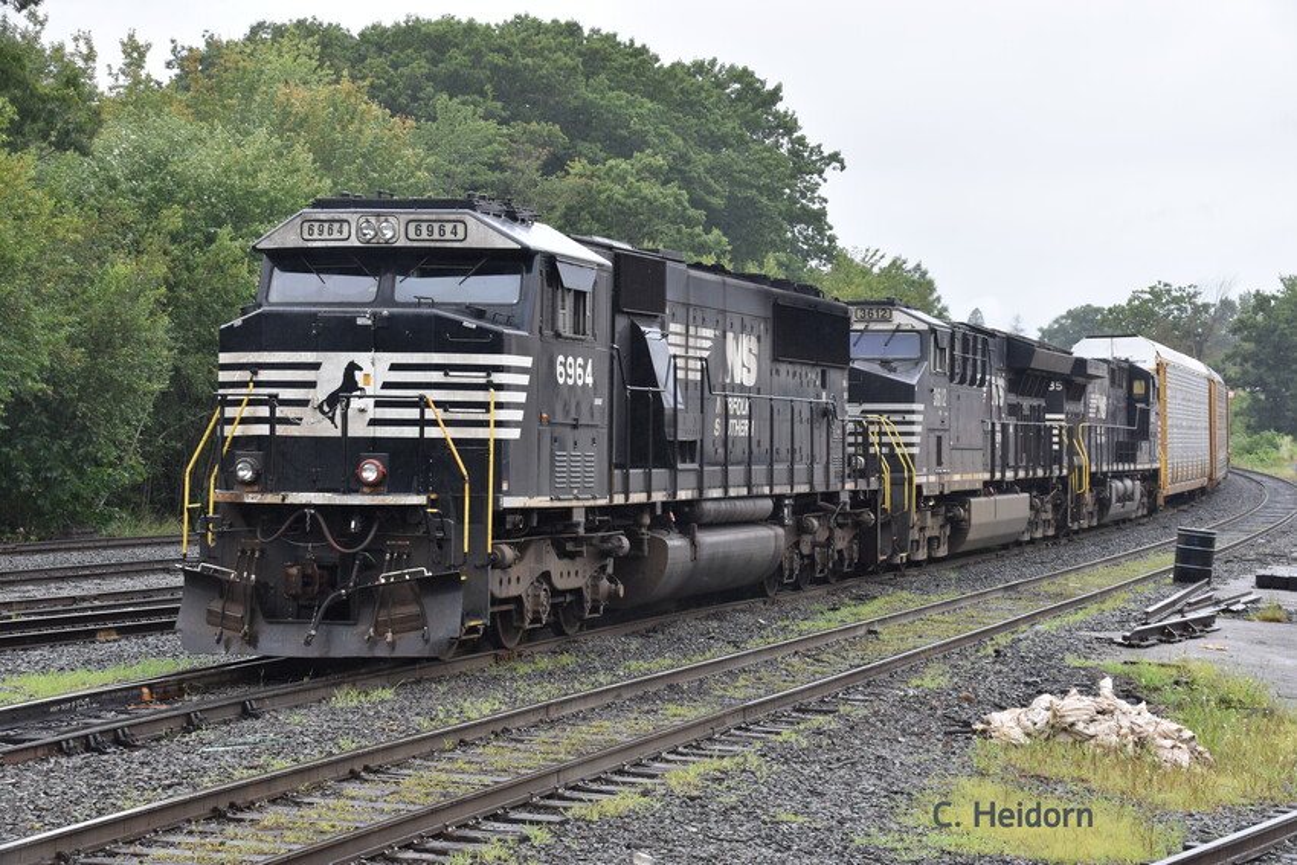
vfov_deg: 16.3
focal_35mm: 84
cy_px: 432
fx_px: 3027
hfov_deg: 24.2
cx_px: 648
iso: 220
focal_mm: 56
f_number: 8
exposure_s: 1/250
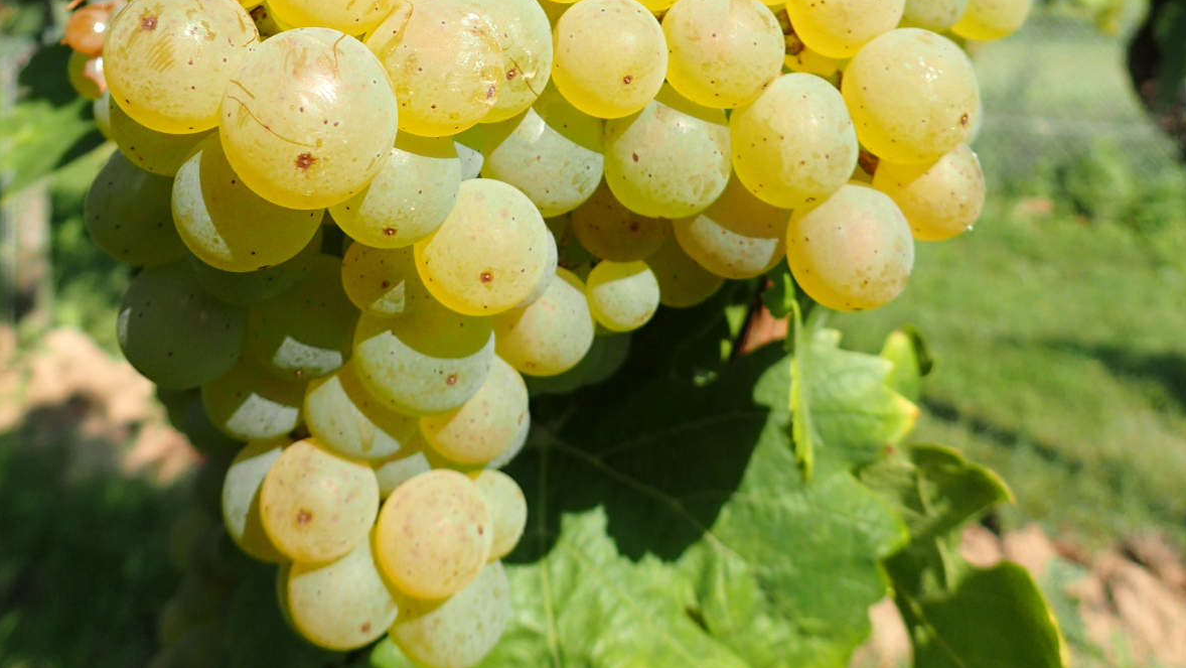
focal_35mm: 37
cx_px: 584
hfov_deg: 54.0
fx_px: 1164
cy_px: -12
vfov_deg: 29.7
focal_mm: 4.5
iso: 100
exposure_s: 1/160
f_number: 8
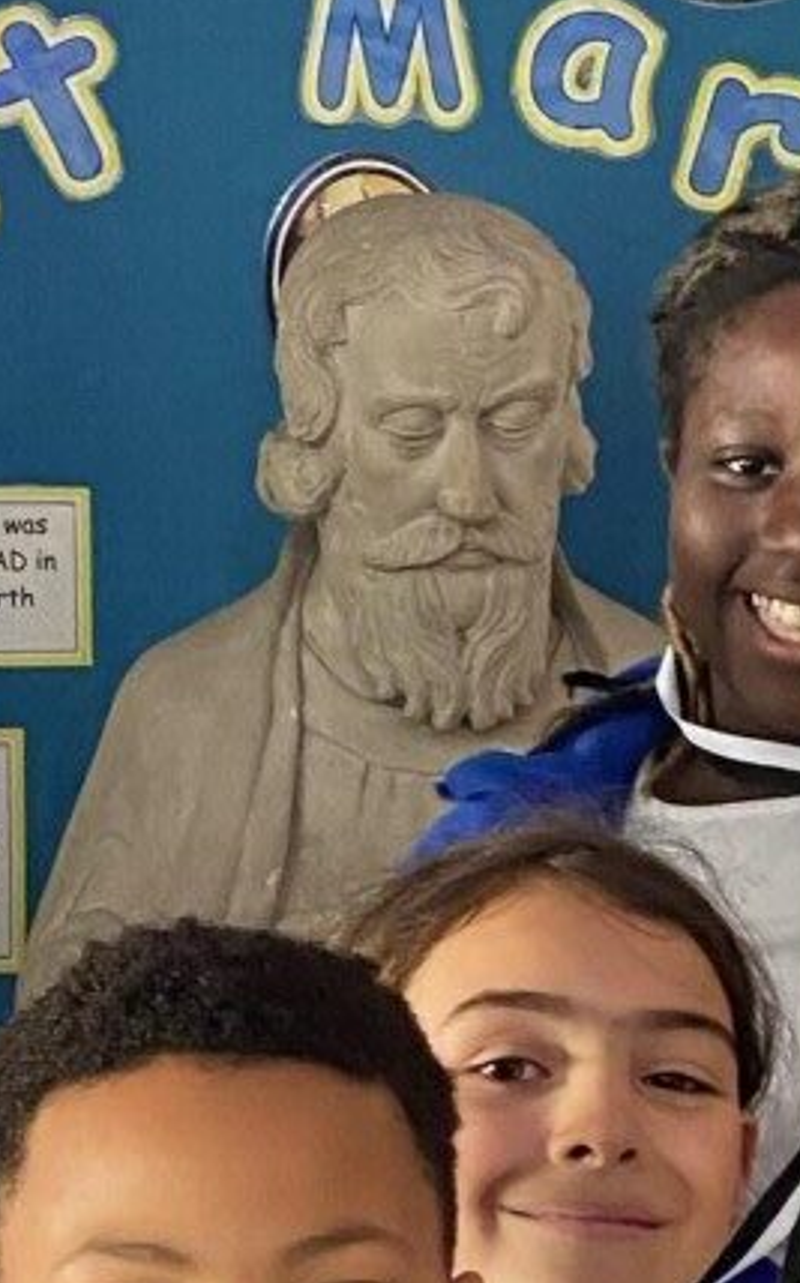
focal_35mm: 116
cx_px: 515
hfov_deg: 11.3
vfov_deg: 17.8
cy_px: 1046
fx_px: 4052
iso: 400
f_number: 1.8
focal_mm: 4.25
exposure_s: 1/50
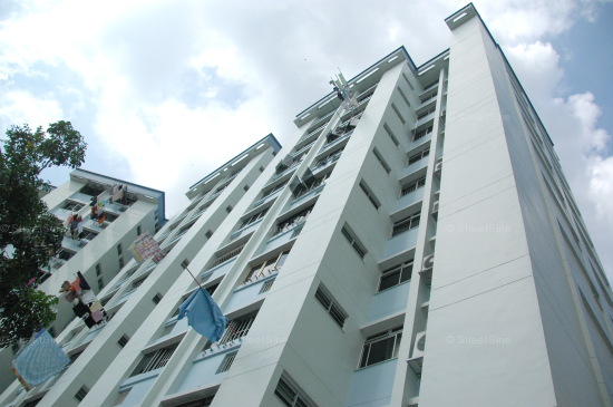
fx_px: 459
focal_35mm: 27
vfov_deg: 47.8
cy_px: 204
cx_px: 306
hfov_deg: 67.5
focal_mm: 18
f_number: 4
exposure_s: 1/8000
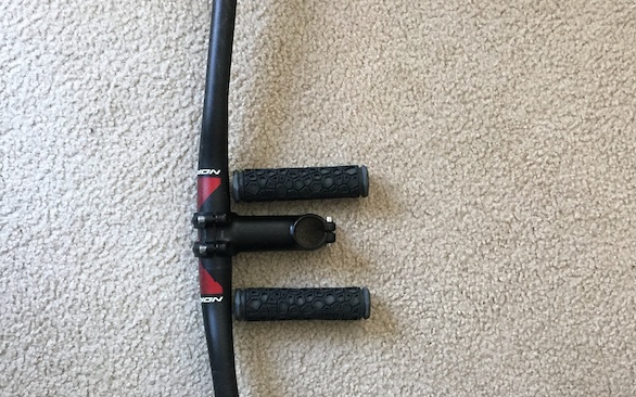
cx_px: 321
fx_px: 728
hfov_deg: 47.2
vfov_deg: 30.4
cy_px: 243
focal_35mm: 42
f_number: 2.2
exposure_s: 1/30
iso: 160
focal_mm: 4.15
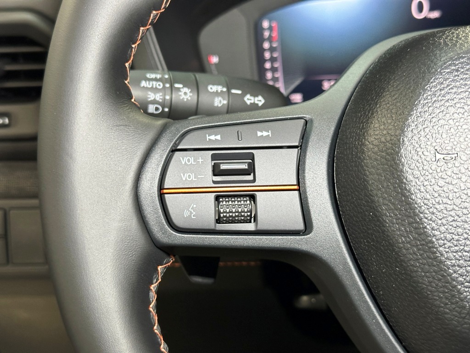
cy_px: 176
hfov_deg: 39.7
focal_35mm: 48
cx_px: 235
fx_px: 652
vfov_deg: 30.3
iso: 400
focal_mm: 6.86
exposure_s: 1/40
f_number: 1.78
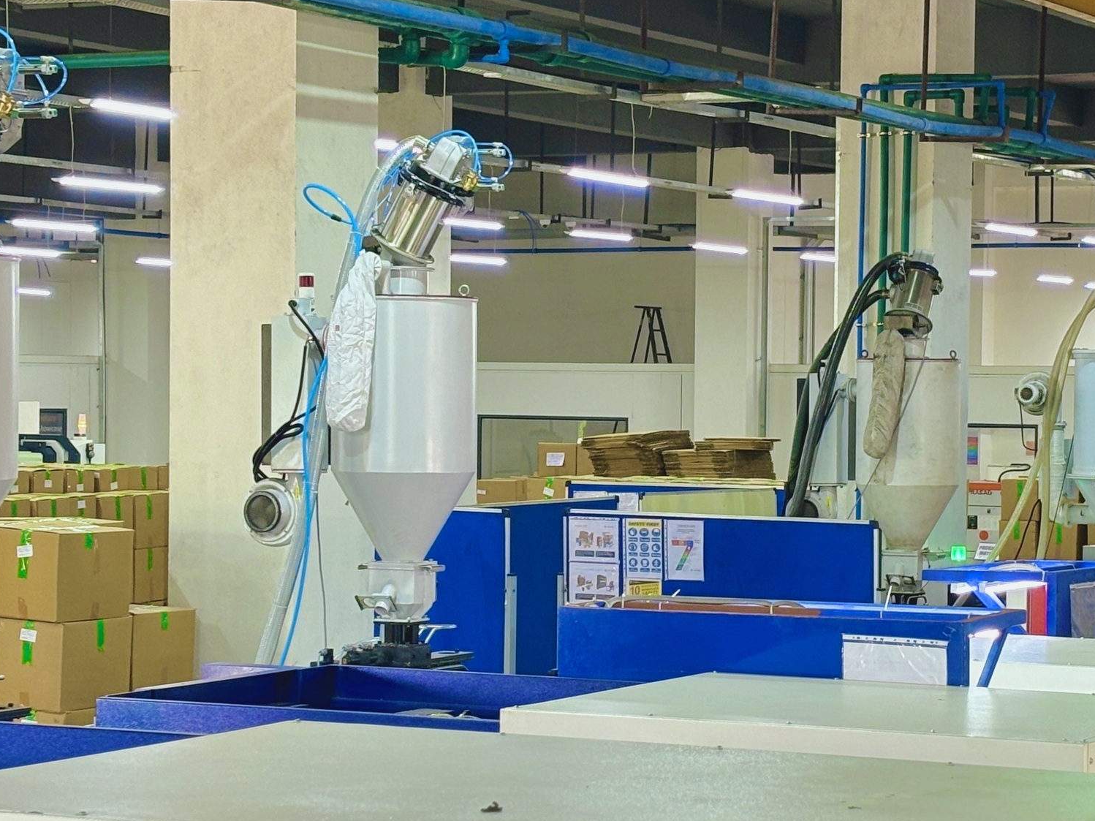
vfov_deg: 14.1
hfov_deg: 18.7
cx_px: 699
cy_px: 483
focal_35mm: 105
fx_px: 3321
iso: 64
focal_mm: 5.96
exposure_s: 1/50
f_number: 1.6
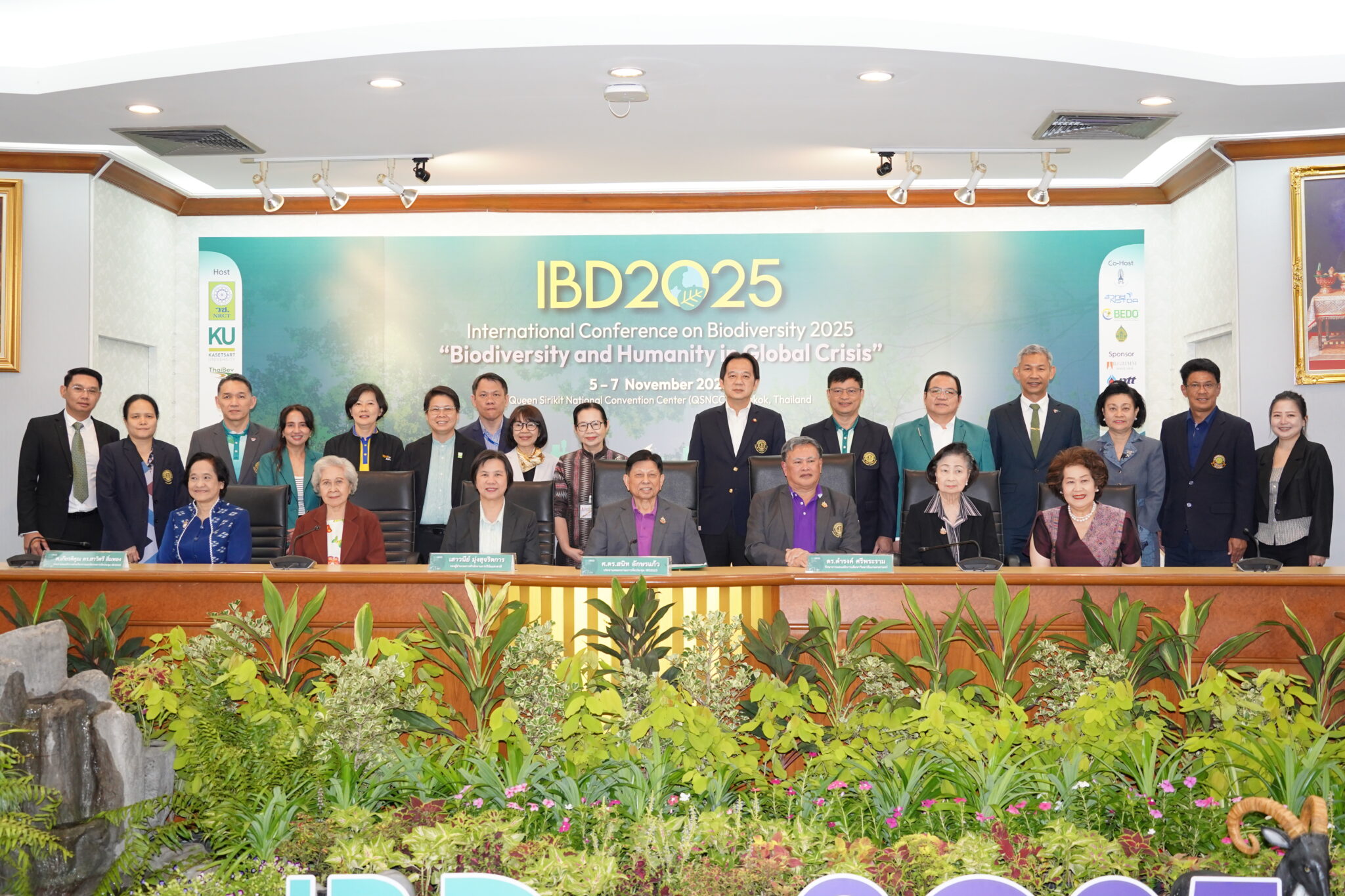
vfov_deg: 35.0
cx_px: 672
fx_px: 1420
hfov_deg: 50.7
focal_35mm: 38
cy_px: 448
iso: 1250
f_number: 4
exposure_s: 1/125
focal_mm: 38
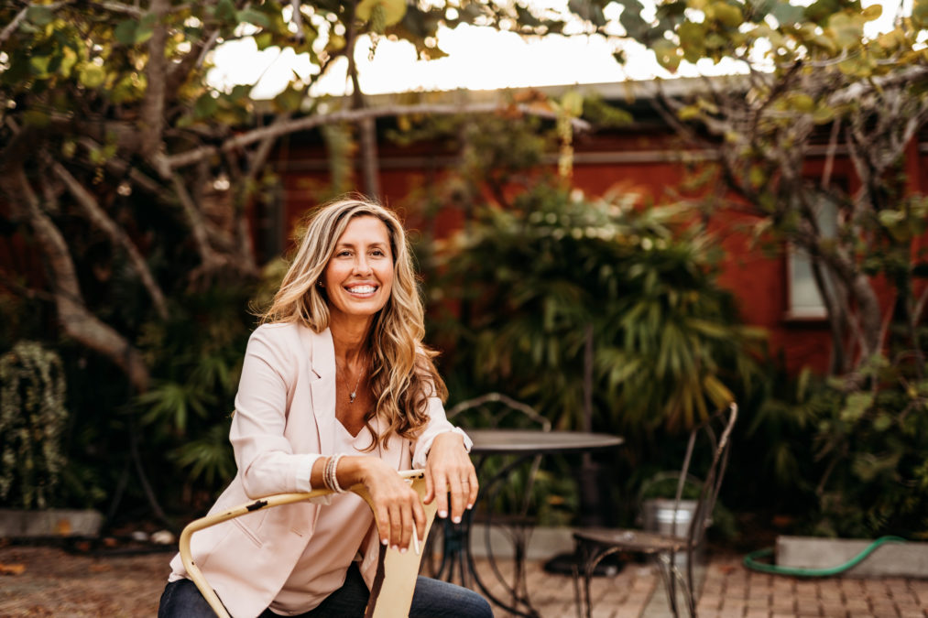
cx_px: 464
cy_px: 309
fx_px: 1289
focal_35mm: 50
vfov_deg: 27.0
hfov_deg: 39.6
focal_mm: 50
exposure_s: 1/640
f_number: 1.4
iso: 64
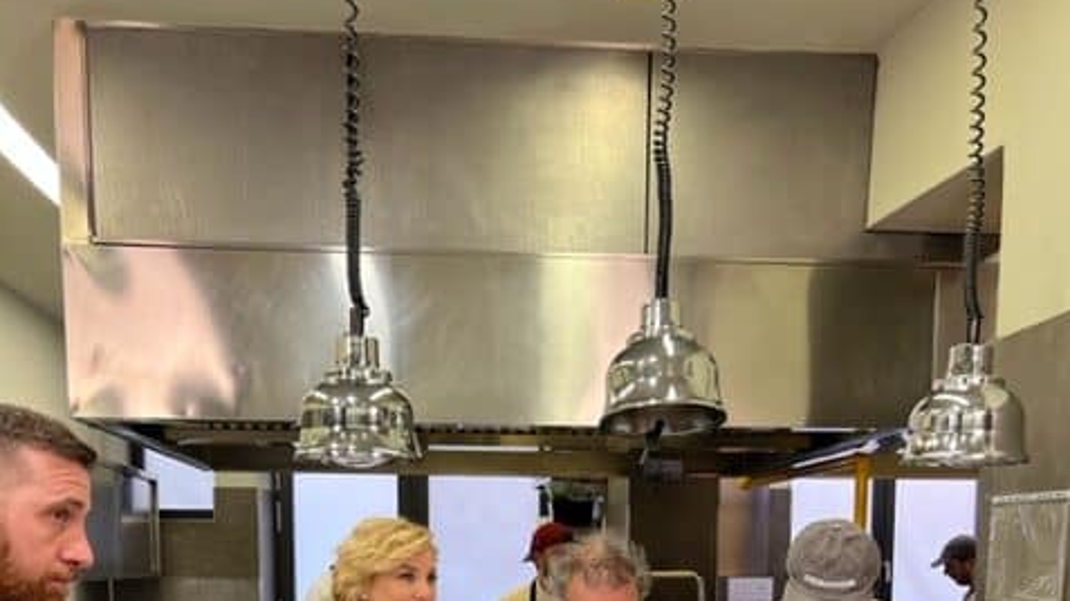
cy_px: 648
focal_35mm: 38
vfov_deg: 28.5
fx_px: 1078
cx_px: 536
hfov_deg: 52.8
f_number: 1.5
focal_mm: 5.7
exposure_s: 1/100
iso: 80
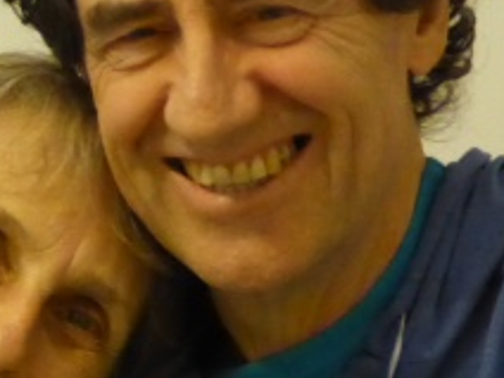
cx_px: 78
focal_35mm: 139
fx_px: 2024
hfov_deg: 14.1
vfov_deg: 10.5
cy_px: 418
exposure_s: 1/20
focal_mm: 7.9
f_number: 4.1
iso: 1600
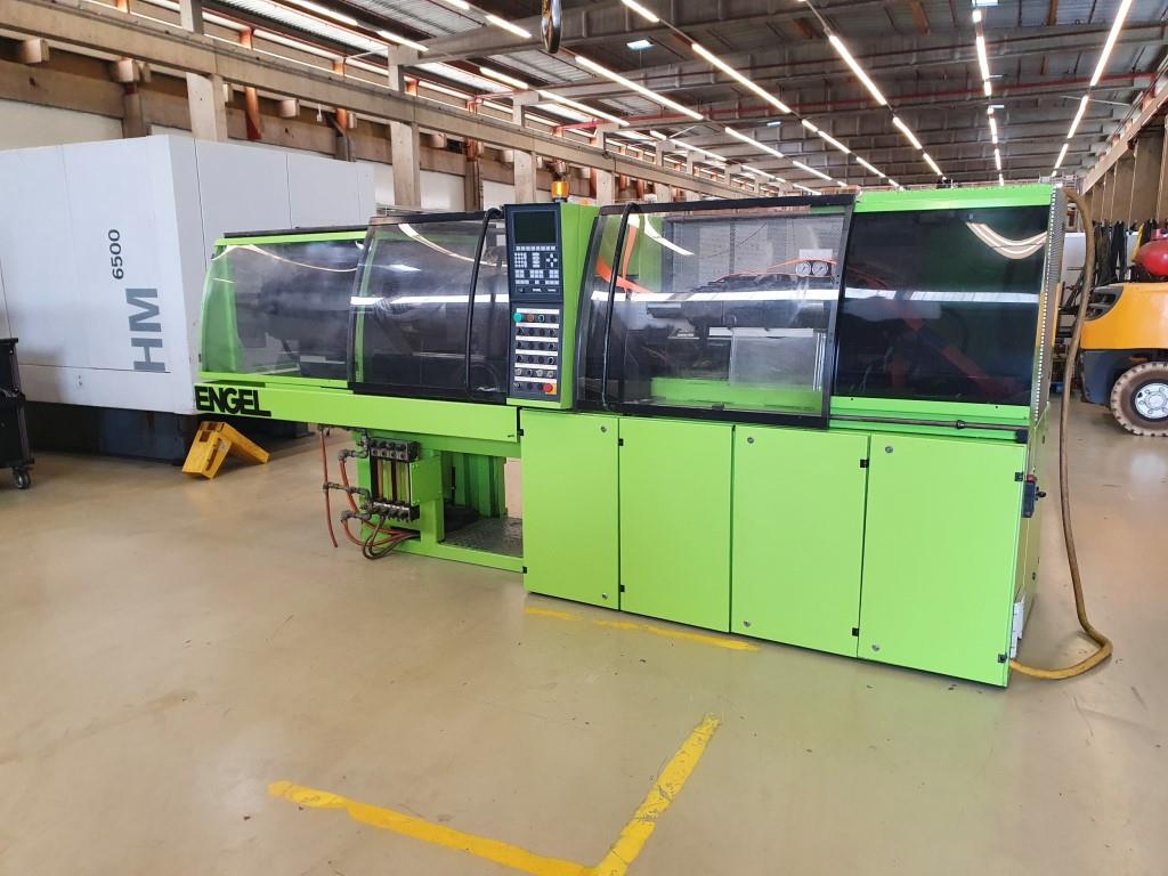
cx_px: 584
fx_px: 877
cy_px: 438
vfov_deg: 53.1
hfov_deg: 67.3
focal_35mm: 26
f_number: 2.4
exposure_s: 1/50
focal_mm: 4.32
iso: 320
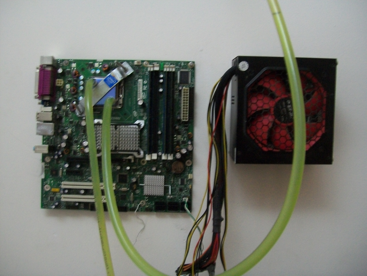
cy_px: 138
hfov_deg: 51.4
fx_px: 382
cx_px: 184
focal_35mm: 36
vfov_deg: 39.7
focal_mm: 6
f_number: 2.7
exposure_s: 1/8
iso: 240
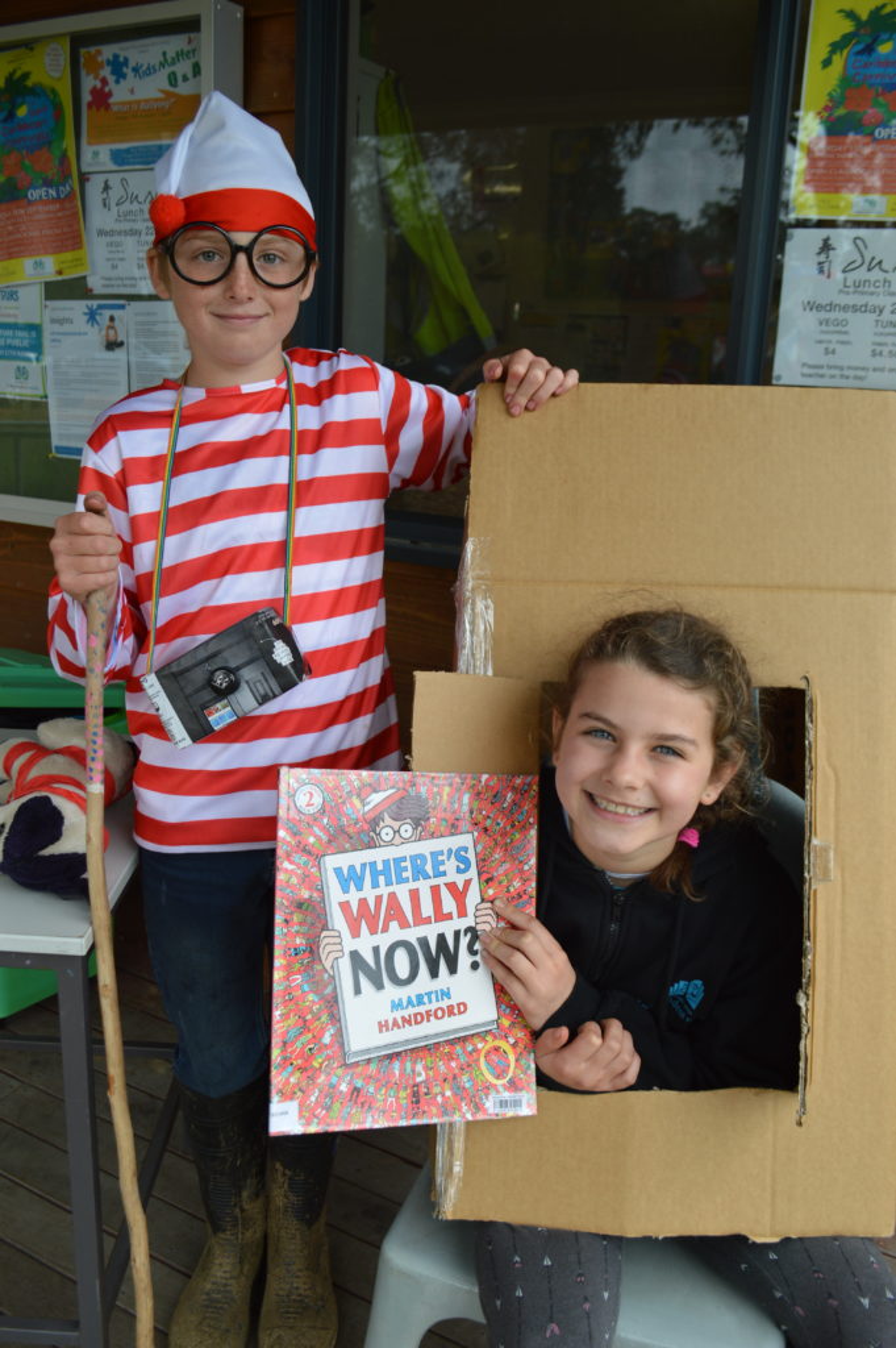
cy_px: 674
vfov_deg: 62.0
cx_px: 448
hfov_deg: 43.5
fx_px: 1122
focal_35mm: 30
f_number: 5.6
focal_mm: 20
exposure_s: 1/60
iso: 110
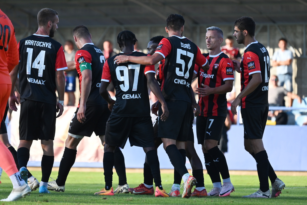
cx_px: 154
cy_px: 102
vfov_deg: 4.9
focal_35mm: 280
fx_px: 2388
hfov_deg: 7.4
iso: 1000
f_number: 5.3
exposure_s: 1/2000
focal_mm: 280
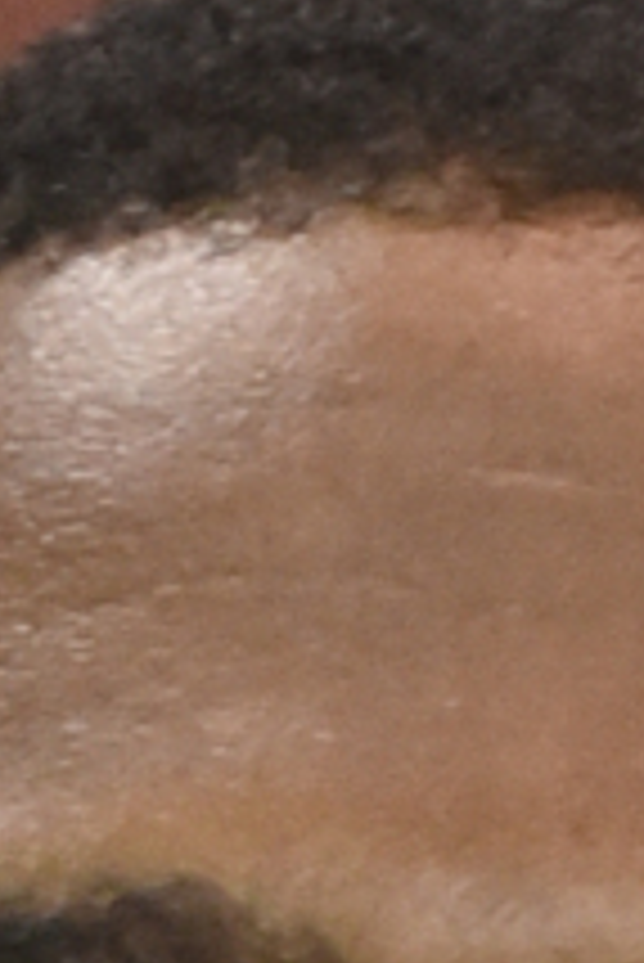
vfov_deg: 3.9
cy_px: 1368
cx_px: 396
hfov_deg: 2.6
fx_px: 14251
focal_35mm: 532
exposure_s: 1/60
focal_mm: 95
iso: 3200
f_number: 2.8
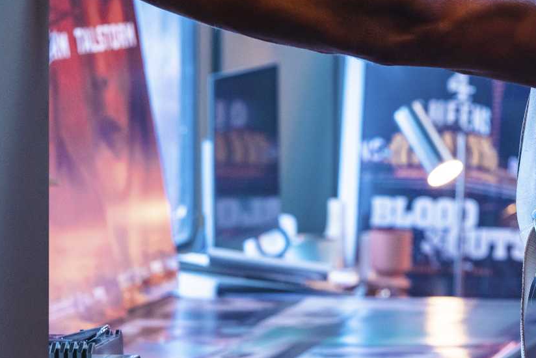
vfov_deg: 5.3
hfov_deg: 7.8
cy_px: 87
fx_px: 3887
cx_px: 618
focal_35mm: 261
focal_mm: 105
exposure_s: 1/200
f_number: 5.6
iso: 500
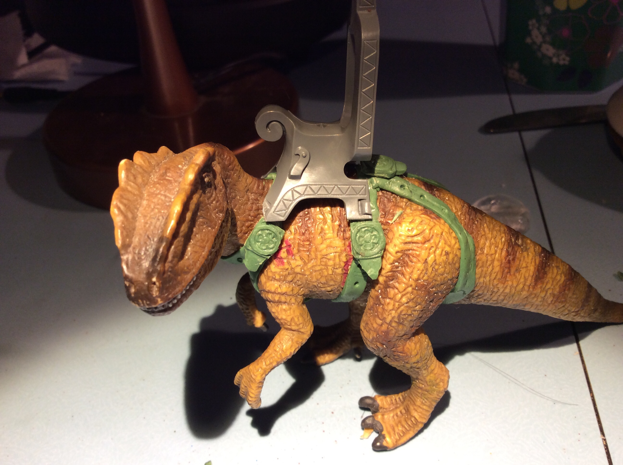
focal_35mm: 32
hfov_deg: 56.9
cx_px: 312
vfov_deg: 44.1
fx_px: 575
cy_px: 232
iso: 50
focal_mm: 3.3
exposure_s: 1/25
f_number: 2.4
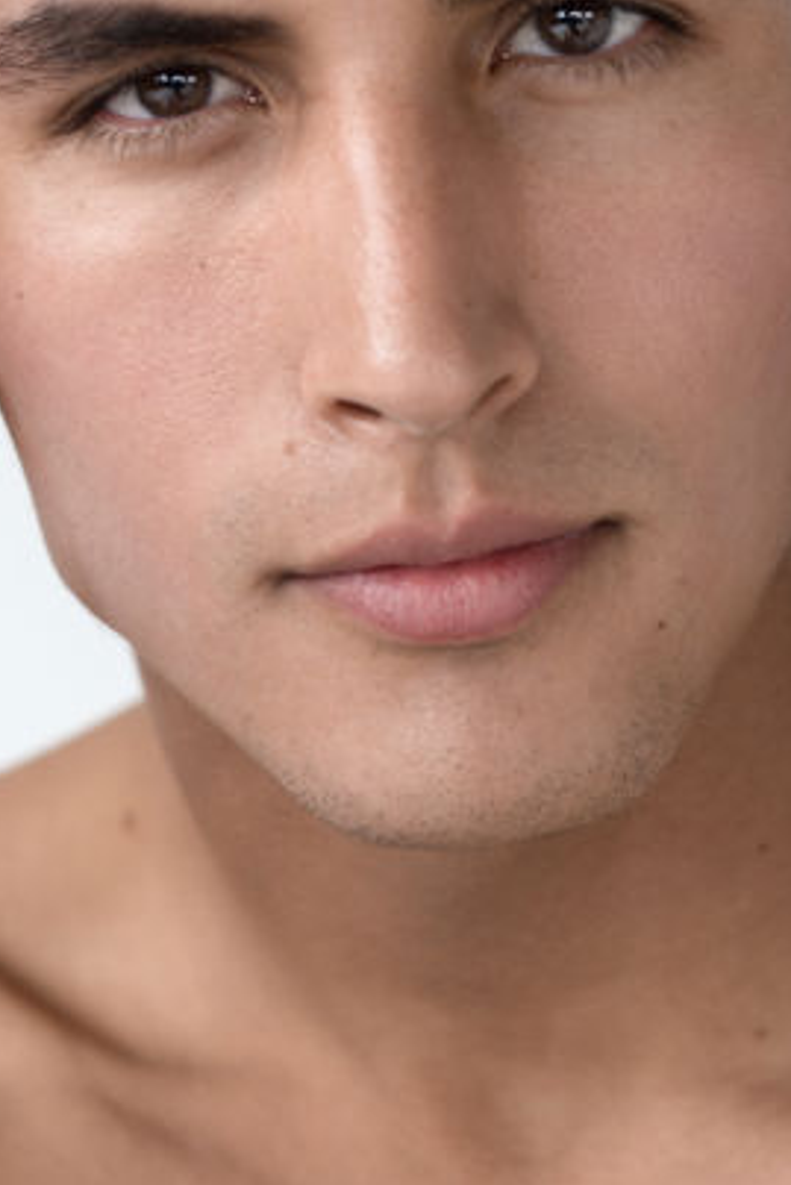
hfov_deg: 11.1
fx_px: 4083
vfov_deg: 16.5
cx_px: 322
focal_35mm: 124
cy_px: 432
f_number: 3.2
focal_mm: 50
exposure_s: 1/100
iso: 320
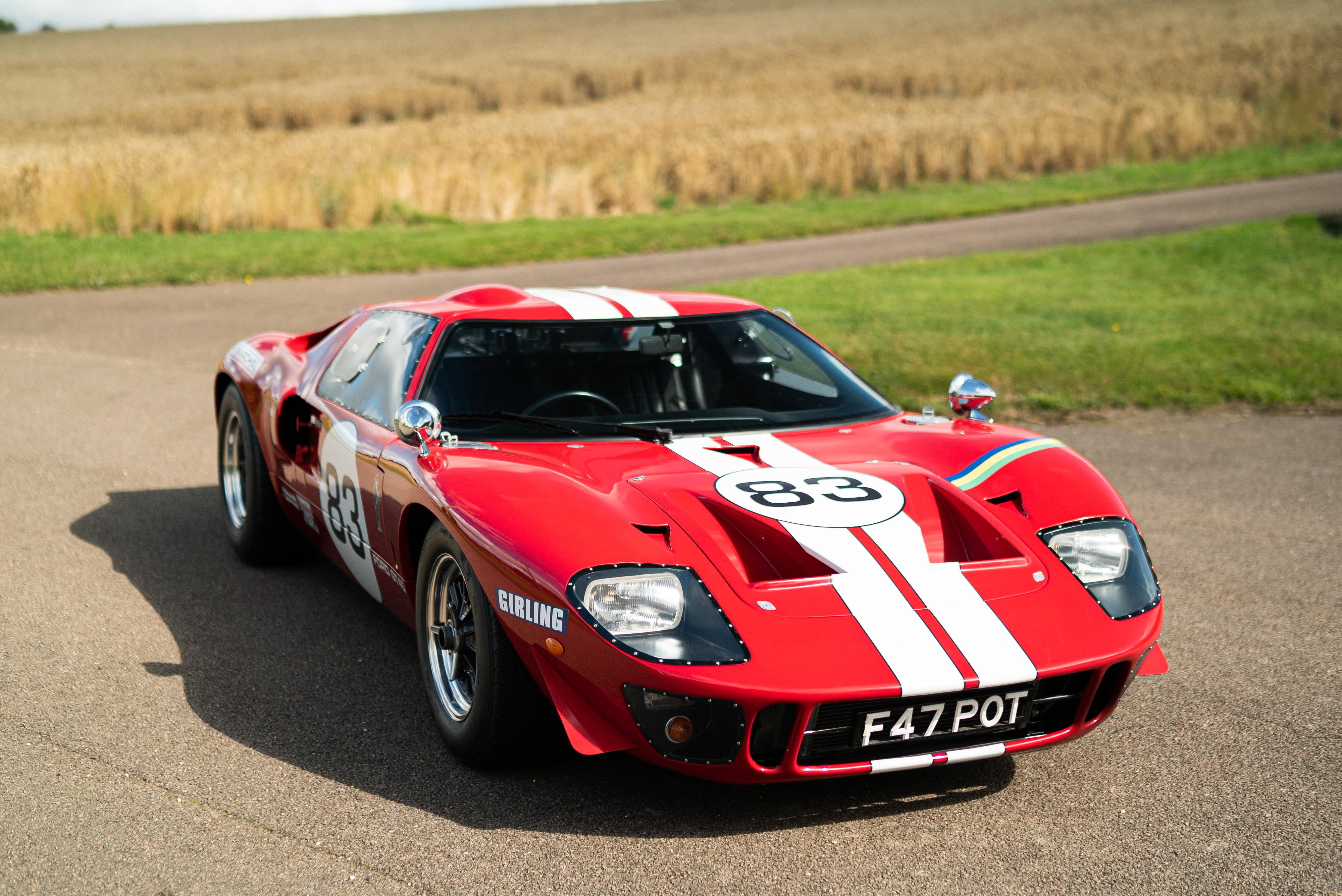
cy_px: 423
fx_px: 1977
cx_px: 676
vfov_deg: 25.5
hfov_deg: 37.5
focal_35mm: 53
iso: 250
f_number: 2.8
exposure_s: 1/3200
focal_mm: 50
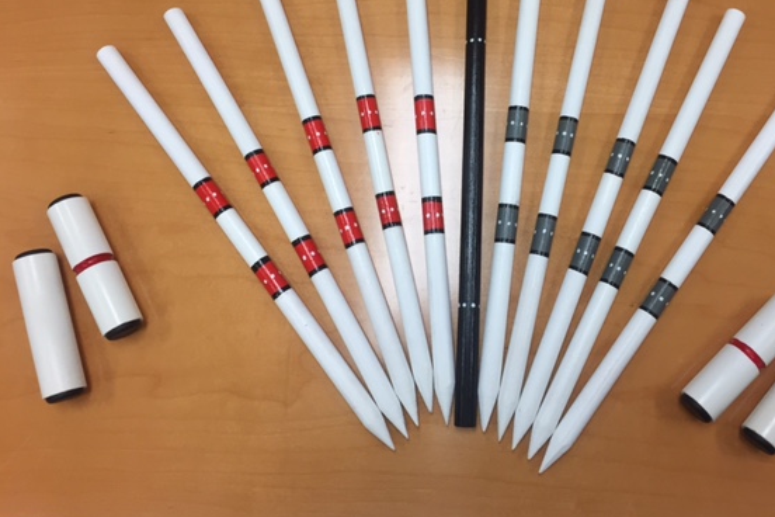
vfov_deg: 37.6
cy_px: 188
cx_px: 446
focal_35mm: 35
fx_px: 753
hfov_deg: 54.2
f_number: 2.2
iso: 32
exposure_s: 1/40
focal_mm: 4.15
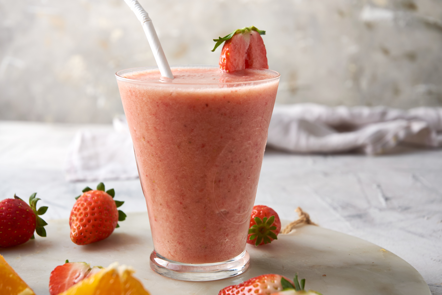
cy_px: 148
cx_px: 221
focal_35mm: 78
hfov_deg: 26.0
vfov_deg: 17.5
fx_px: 958
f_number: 8
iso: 100
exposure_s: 1/100
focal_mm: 52
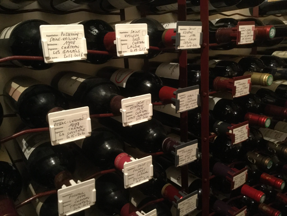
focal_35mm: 31
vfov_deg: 45.4
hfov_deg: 58.4
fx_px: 257
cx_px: 144
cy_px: 108
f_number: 2.4
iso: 400
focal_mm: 3.3
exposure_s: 1/17
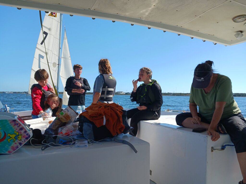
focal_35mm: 27
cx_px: 123
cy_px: 92
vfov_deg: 51.4
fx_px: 192
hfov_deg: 65.3
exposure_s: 1/300
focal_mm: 4
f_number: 1.8
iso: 20
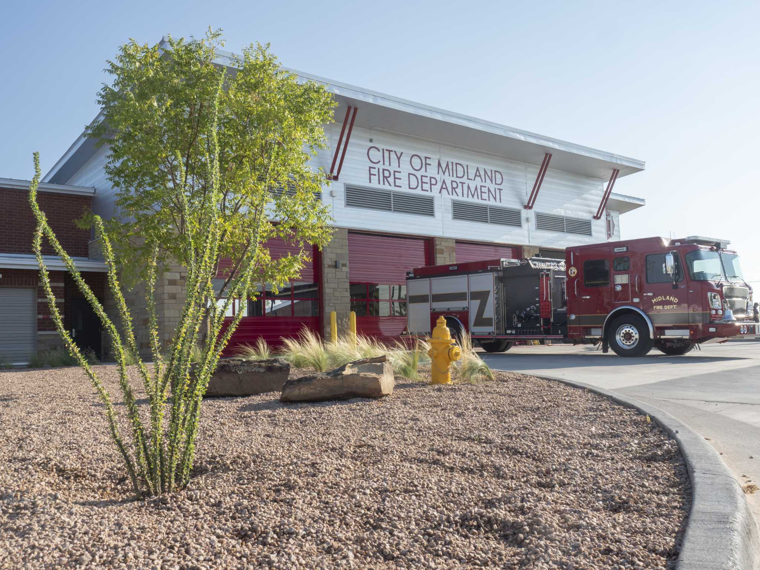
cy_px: 285
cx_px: 380
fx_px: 659
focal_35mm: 30
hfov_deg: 60.0
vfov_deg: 46.8
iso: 200
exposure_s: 1/200
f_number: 9
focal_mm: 15
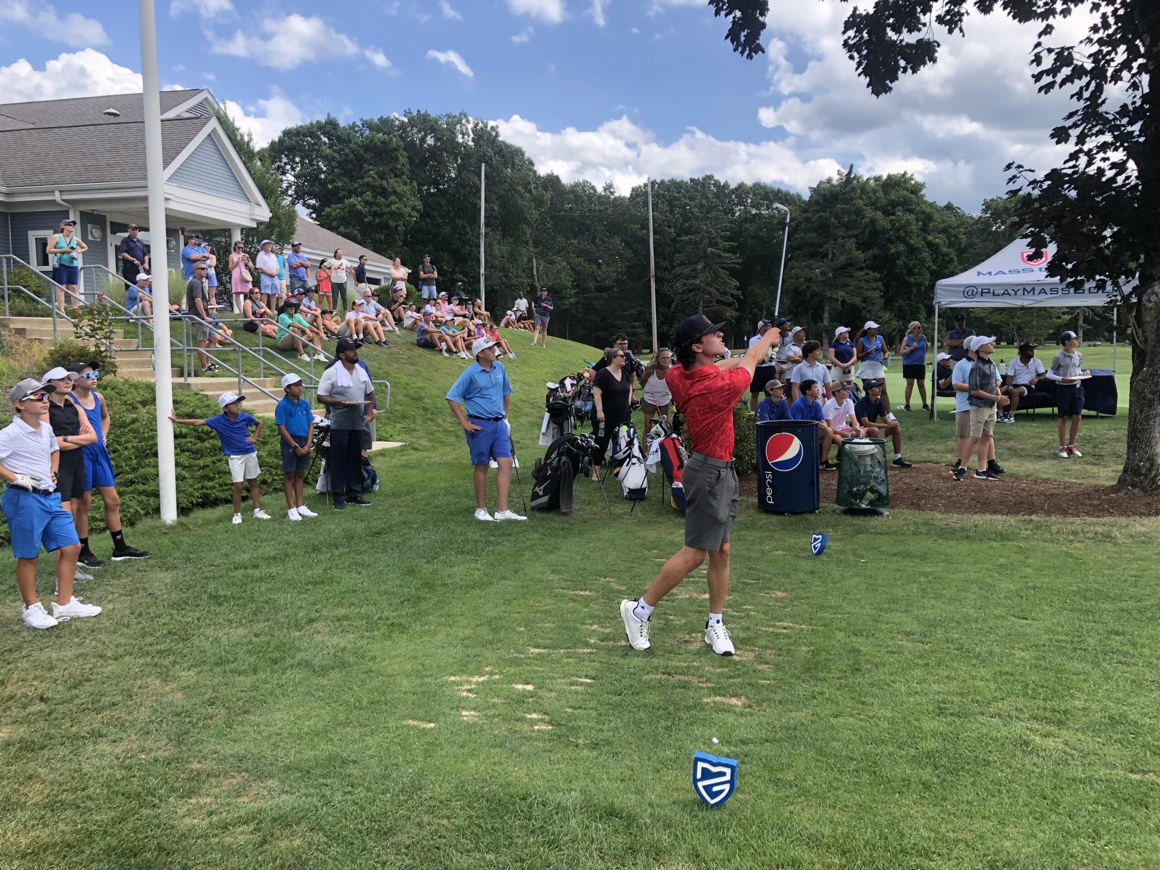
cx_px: 580
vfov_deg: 49.7
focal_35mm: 28
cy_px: 435
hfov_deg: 63.4
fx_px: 938
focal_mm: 3.99
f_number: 1.8
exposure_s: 1/857
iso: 20
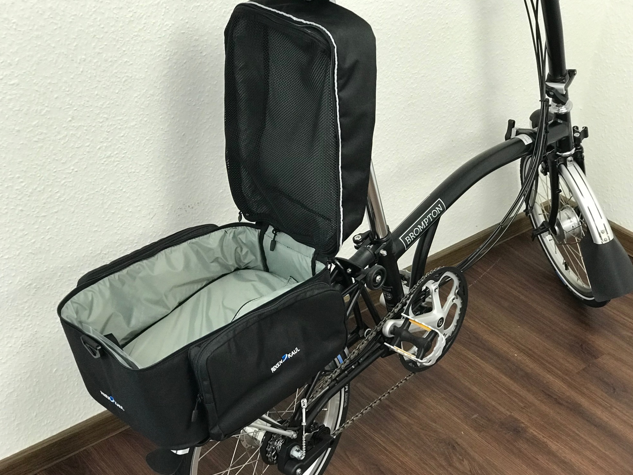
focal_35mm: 58
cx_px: 319
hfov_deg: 33.2
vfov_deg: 25.2
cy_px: 236
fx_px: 1060
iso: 100
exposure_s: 1/50
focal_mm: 6.6
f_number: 2.8
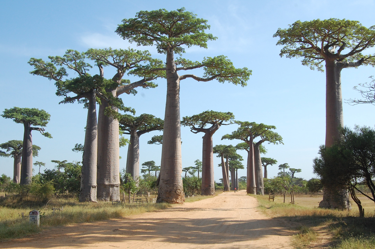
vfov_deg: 30.4
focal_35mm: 44
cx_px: 187
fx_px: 458
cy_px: 122
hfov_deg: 44.6
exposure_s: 1/400
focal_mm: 28
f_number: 10
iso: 400
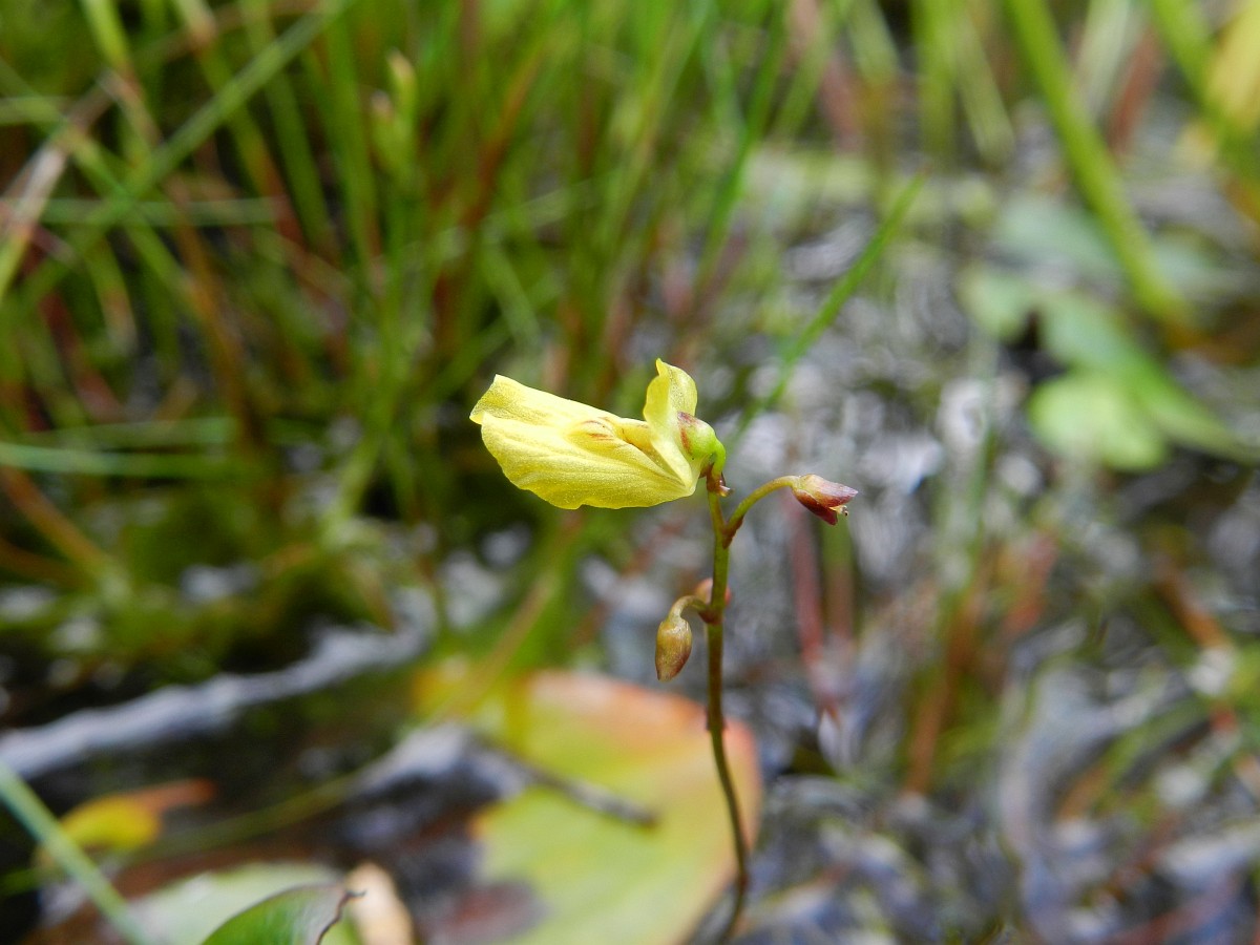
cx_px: 630
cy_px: 472
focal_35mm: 32
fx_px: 1165
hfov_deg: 56.8
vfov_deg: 44.2
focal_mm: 5.6
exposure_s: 1/100
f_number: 3.7
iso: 160
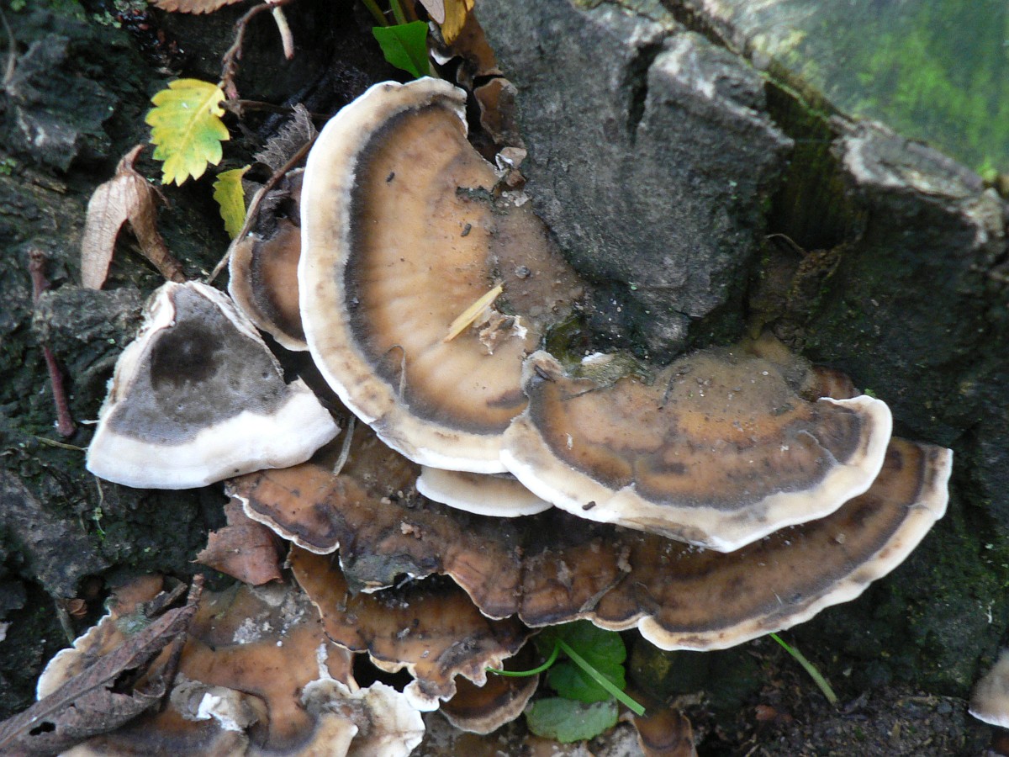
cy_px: 378
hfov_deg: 51.4
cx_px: 504
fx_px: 1049
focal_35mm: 36
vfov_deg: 39.7
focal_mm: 6
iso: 200
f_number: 2.8
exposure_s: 1/40
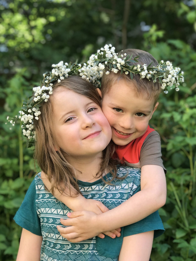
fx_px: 445
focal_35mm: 59
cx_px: 96
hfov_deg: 24.8
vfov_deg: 32.7
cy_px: 133
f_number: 2.8
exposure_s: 1/100
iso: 32
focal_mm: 6.6
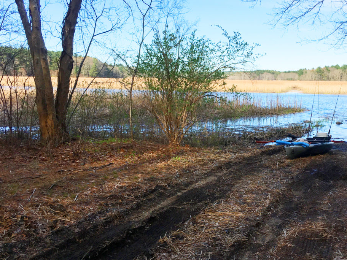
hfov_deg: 47.5
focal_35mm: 39
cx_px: 210
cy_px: 137
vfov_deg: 36.8
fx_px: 391
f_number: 2.2
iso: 25
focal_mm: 4.15
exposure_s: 1/927
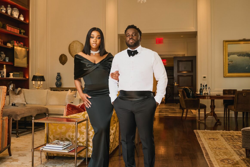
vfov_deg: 32.6
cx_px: 103
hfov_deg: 47.2
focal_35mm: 41
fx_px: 285
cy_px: 80
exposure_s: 1/200
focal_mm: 31
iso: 200
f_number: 2.8
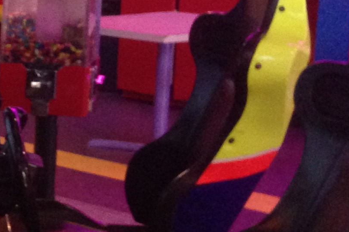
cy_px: 111
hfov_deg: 13.1
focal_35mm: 139
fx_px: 1347
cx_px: -306
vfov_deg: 9.9
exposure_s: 1/20
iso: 320
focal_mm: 4.12
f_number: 2.4
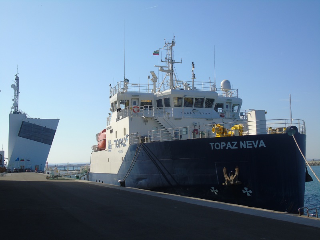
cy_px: 120
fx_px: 370
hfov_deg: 46.8
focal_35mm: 40
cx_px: 160
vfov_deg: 36.0
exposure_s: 1/800
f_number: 3.9
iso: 80
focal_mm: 7.1
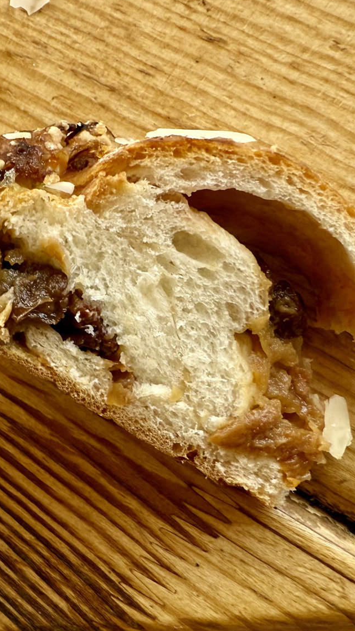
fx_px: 786
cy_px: 365
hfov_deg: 23.3
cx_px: -73
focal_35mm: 47
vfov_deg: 43.6
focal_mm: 2.22
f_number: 2.2
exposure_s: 1/99
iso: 40
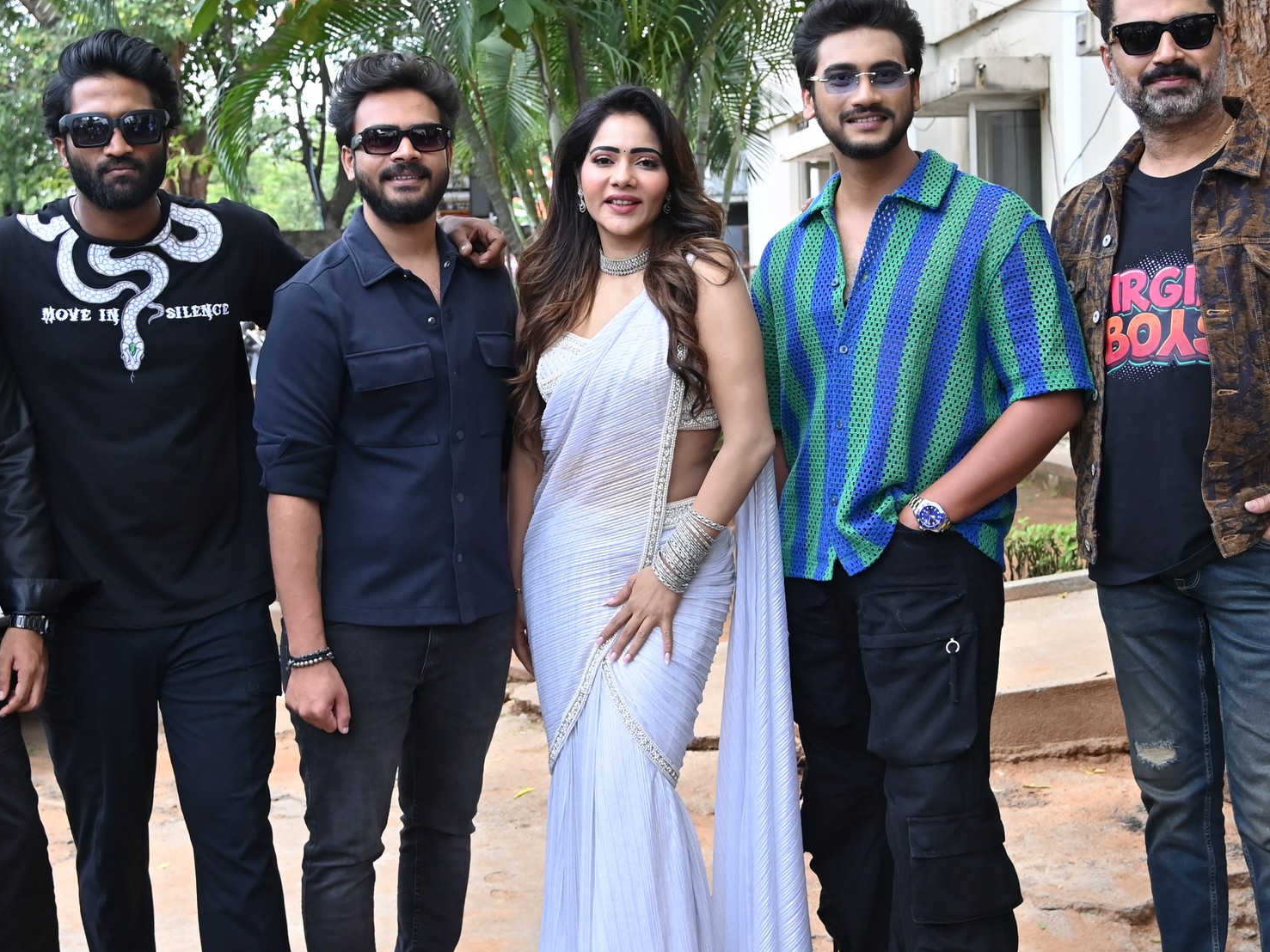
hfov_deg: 39.5
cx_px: 527
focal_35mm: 48
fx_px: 1761
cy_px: 409
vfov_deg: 30.2
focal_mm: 24
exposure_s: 1/400
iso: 400
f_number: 4.5
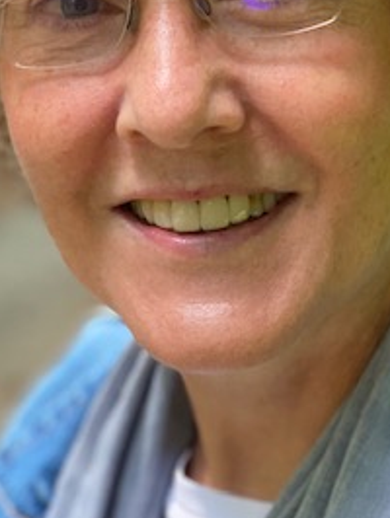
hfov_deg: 11.9
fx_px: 1875
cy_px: 95
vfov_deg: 15.6
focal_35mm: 125
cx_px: 216
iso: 250
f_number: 2
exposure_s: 1/122
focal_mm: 6
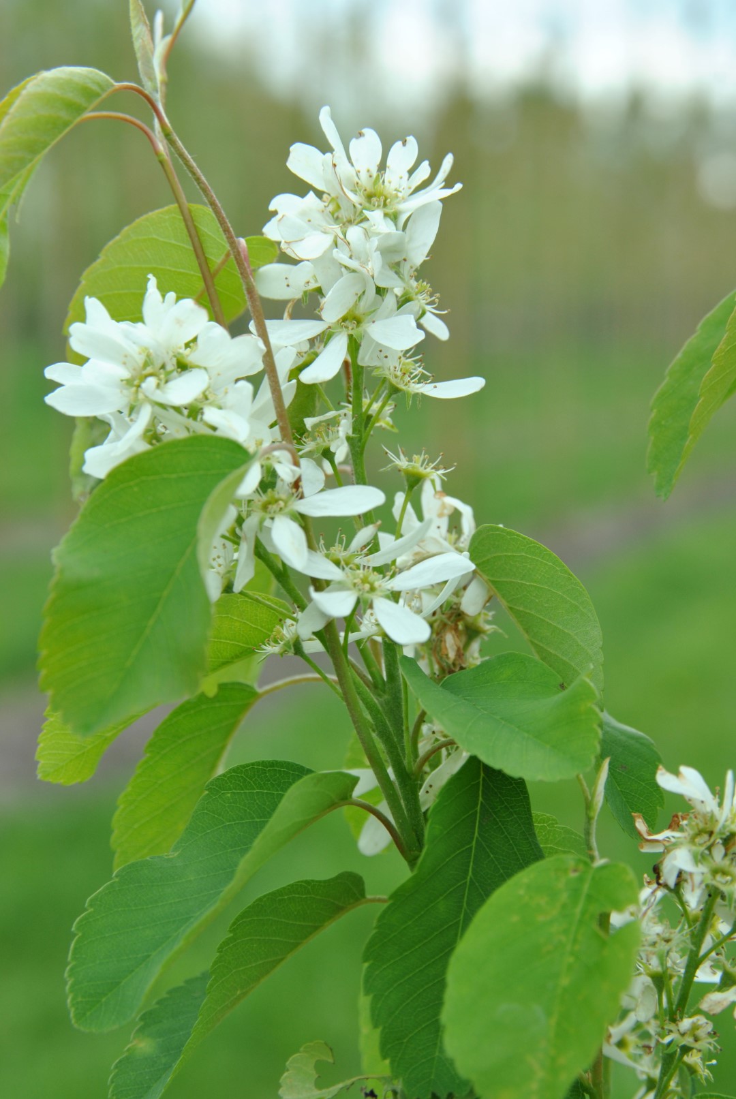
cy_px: 550
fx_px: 2981
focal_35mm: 98
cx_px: 368
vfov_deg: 20.9
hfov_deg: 14.1
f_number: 8
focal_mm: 65
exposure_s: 1/125
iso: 200
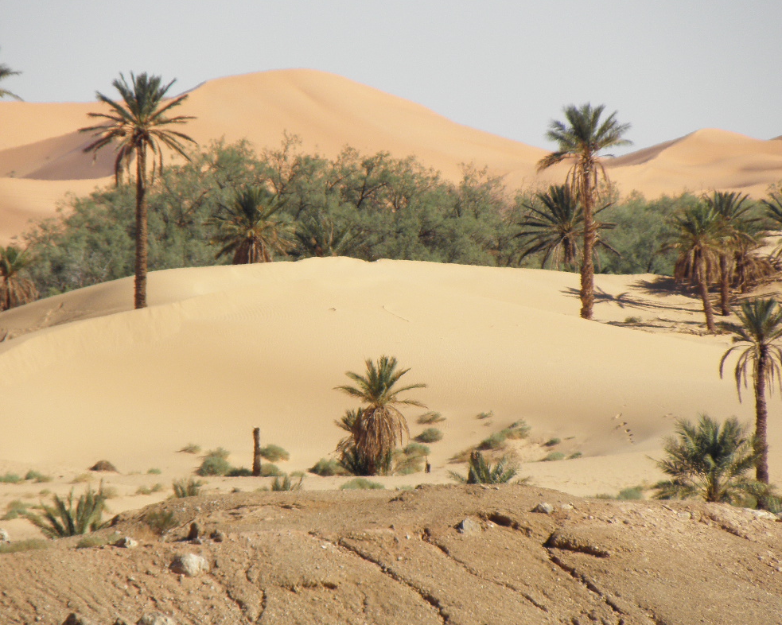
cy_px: 303
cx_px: 400
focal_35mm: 698
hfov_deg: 2.8
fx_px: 16151
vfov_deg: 2.2
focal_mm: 97.84
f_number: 5.6
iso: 64
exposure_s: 1/400
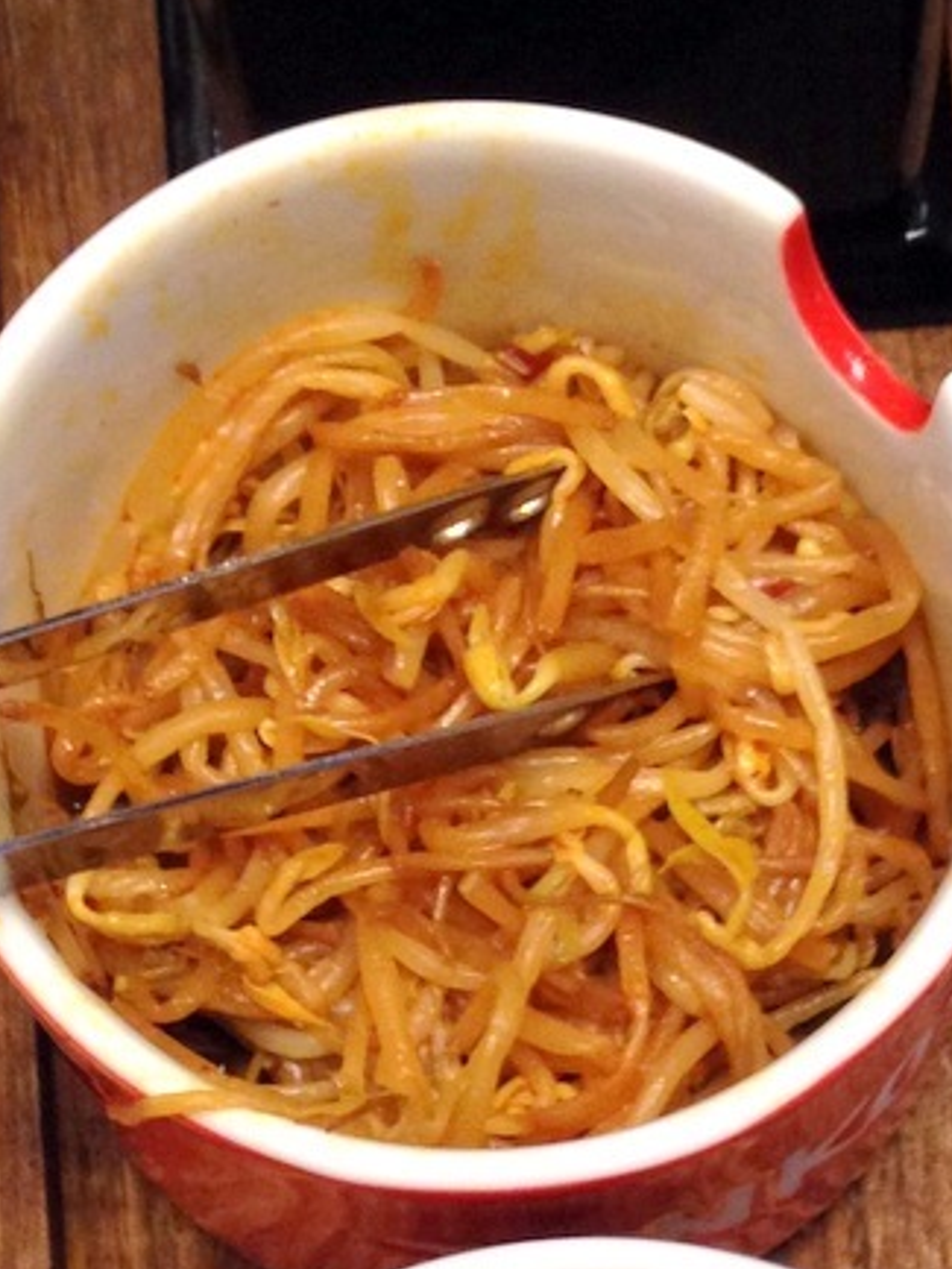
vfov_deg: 18.6
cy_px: 1152
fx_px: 3812
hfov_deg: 14.1
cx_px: 870
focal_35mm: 104
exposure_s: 1/20
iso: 160
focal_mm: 4.12
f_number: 2.4
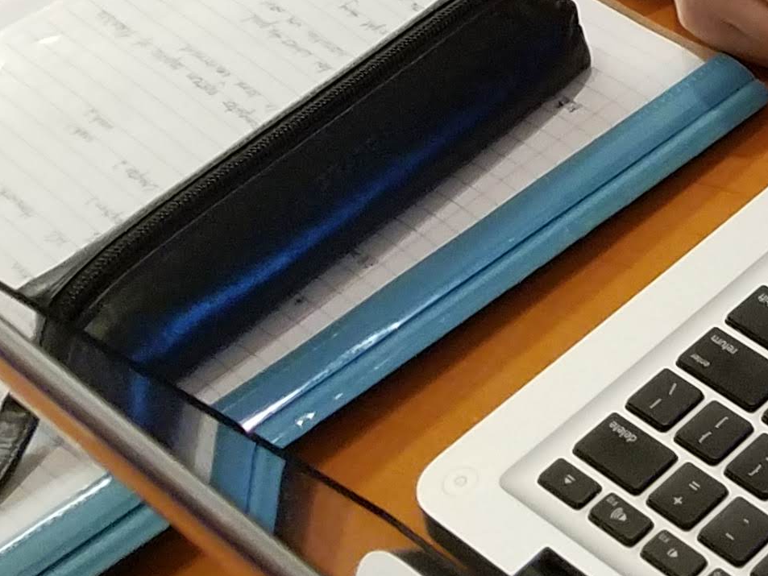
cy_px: -588
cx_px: 1198
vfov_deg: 12.0
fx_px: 2441
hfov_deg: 16.2
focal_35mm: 110
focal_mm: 4.2
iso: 200
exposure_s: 1/20
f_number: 1.7
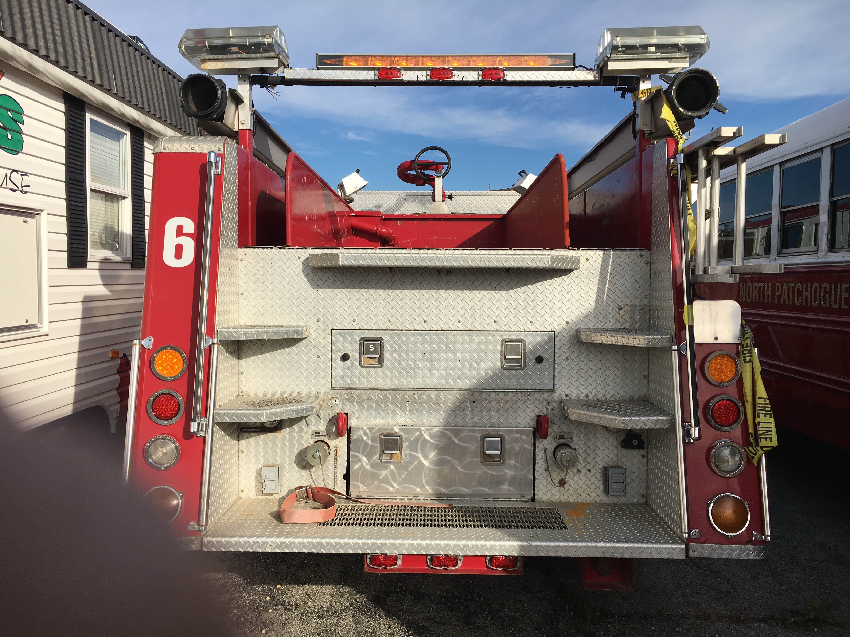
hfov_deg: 61.7
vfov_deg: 48.2
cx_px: 425
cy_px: 318
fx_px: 712
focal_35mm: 29
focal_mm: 4.15
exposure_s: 1/2024
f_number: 2.2
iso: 25
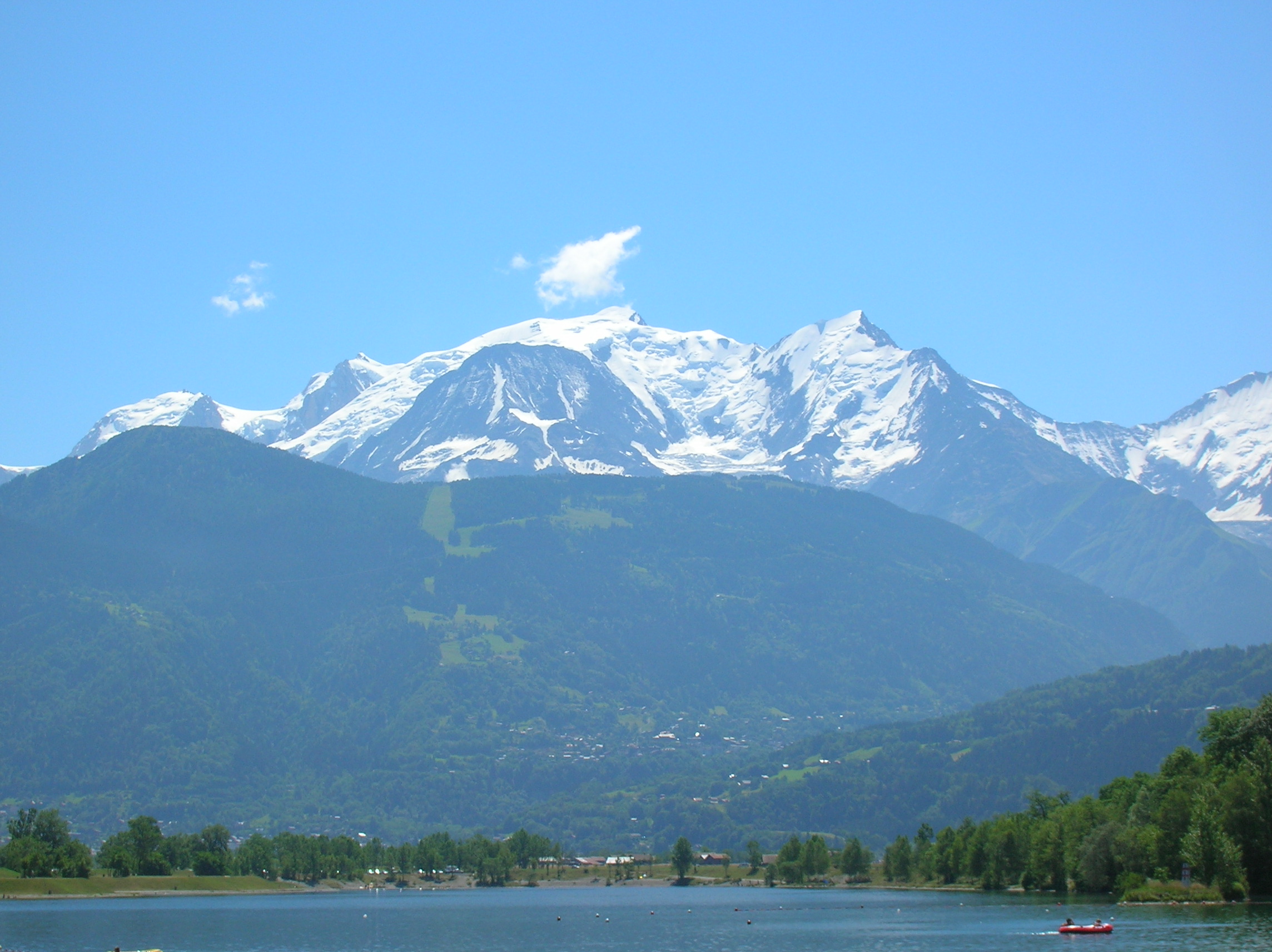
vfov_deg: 21.0
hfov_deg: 27.8
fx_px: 2570
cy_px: 476
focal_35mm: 70
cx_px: 636
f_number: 6.6
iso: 50
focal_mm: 11.7
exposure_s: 1/279
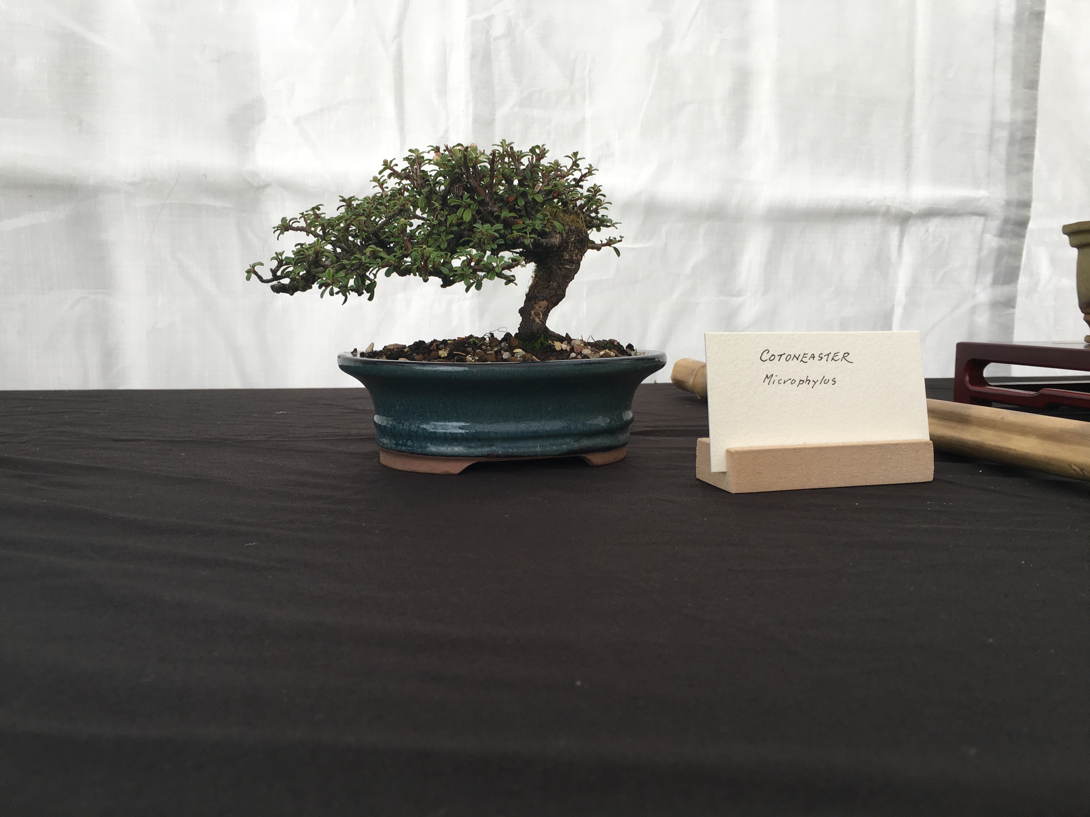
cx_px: 545
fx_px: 913
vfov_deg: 48.2
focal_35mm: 29
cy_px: 408
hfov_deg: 61.7
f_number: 2.2
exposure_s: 1/212
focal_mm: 4.15
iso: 25
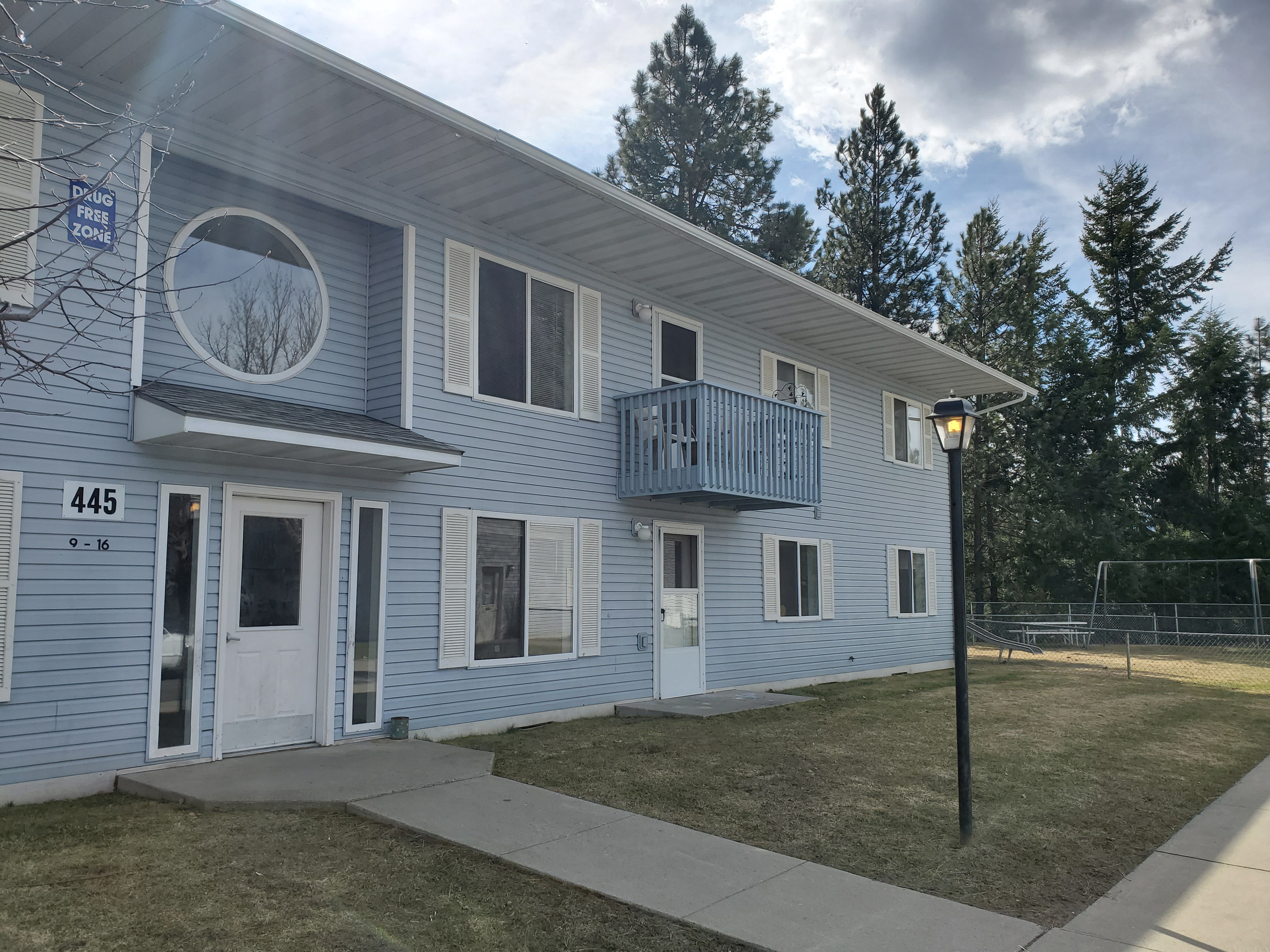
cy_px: 476
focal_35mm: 26
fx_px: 954
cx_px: 635
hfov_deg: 67.3
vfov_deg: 53.1
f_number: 2.4
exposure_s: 1/1966
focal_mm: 4.3
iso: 50
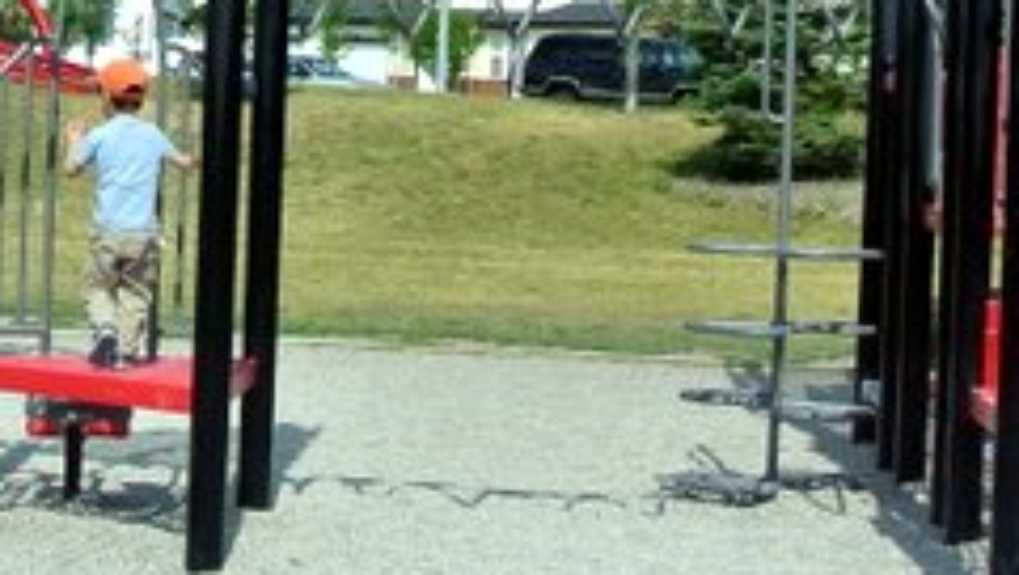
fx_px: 2542
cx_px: 254
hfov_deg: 22.5
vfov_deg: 12.9
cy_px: 203
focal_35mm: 94
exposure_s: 1/640
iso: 100
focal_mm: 10
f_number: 4.5
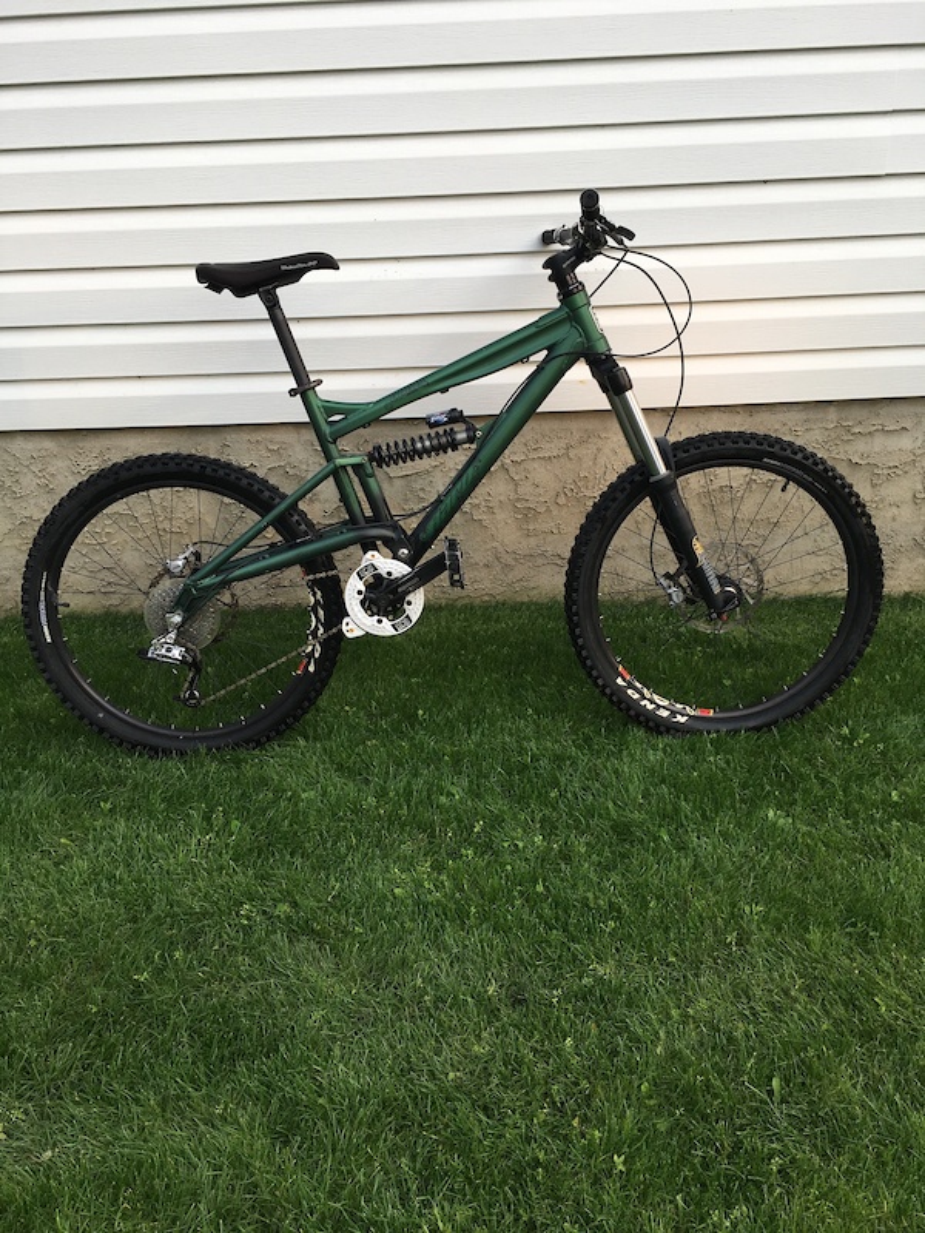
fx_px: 1033
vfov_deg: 61.7
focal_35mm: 29
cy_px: 616
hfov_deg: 48.2
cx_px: 462
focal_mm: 4.15
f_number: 2.2
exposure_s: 1/214
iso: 25
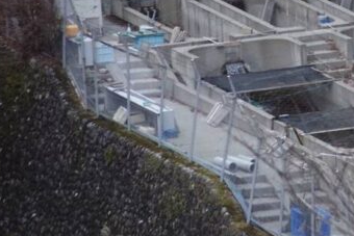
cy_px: 45
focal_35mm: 794
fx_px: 7811
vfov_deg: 1.7
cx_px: 303
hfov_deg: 2.6
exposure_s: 1/320
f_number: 7.1
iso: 3200
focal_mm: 300
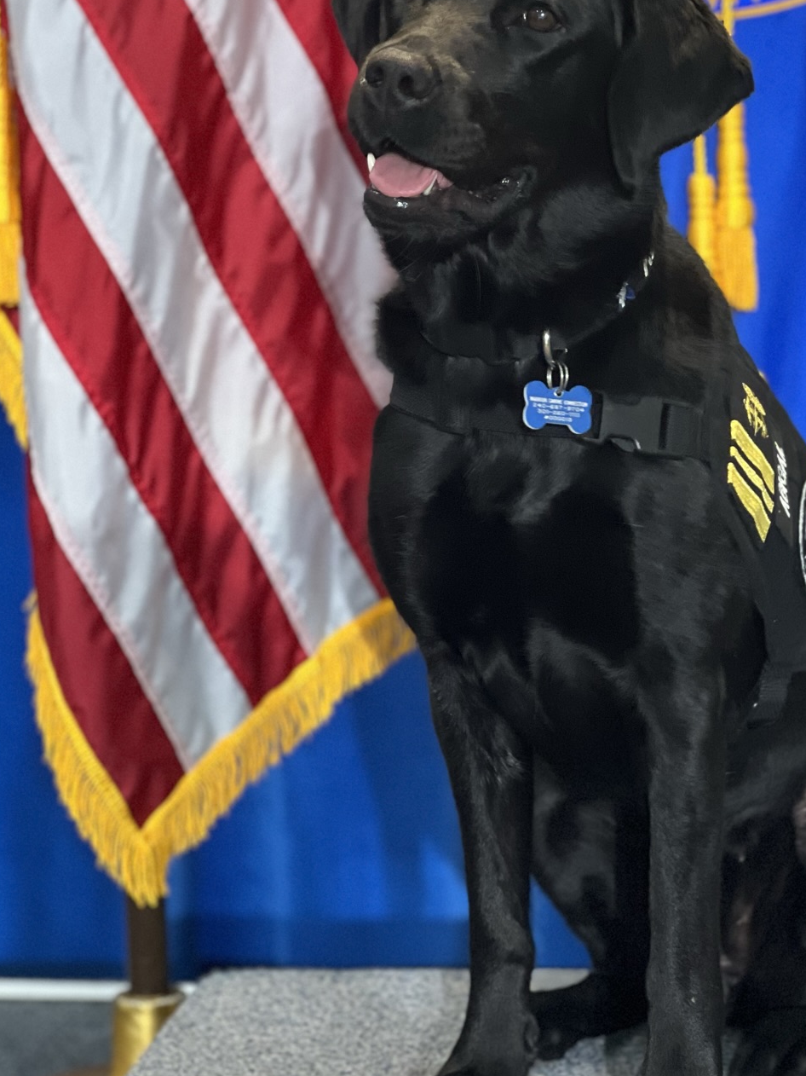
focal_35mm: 125
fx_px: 3882
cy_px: 456
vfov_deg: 15.8
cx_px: 584
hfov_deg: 11.8
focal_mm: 9
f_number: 2.8
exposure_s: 1/33
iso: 320
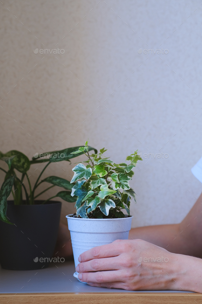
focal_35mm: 85
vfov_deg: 23.9
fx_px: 716
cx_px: 100
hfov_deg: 16.1
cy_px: 153
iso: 400
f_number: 2.8
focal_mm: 56
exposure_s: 1/42
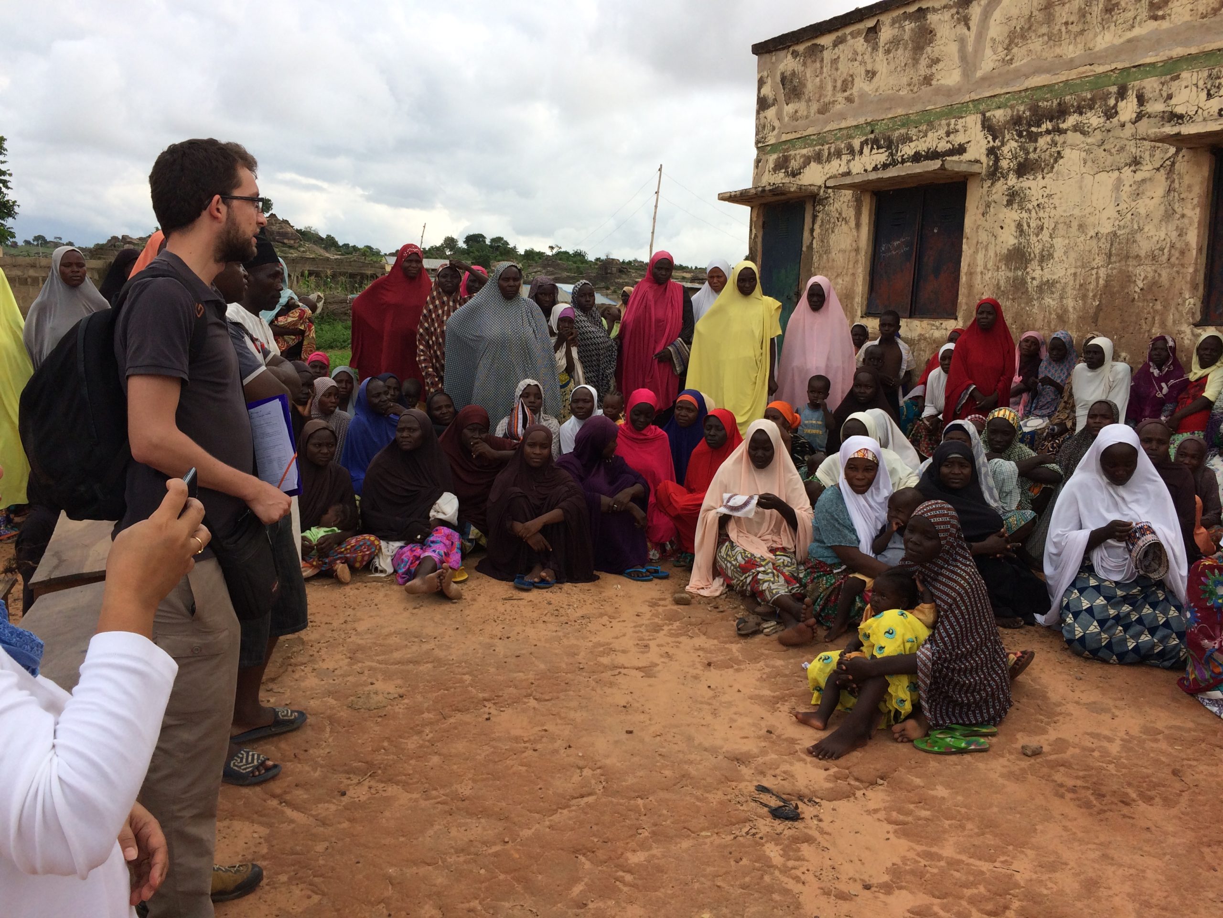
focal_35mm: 29
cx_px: 612
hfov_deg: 61.7
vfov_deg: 48.2
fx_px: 1025
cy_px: 459
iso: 32
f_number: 2.2
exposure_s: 1/1172
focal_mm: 4.15
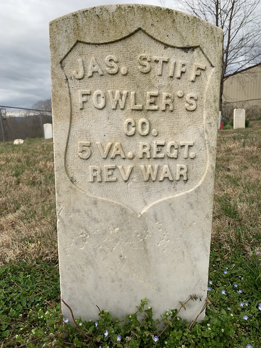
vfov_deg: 67.3
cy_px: 174
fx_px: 261
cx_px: 130
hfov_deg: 53.1
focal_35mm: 26
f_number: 1.8
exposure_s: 1/404
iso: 25
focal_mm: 4.25
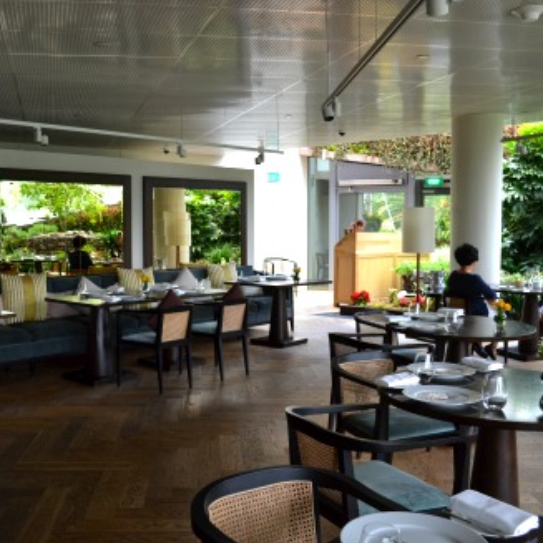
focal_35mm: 39
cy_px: 273
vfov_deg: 42.8
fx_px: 692
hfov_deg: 42.6
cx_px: 213
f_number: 5
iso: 400
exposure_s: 1/125
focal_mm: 20
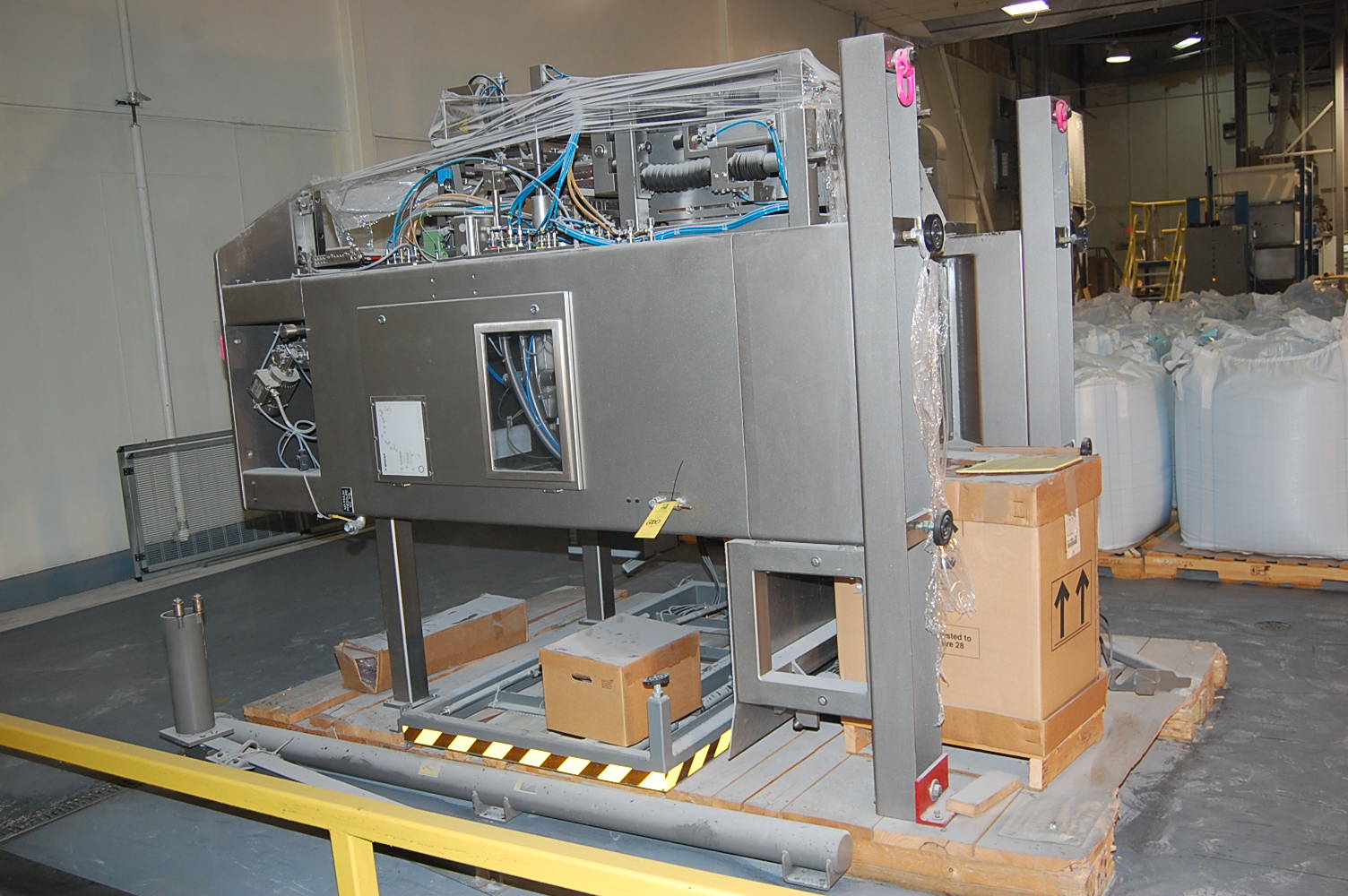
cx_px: 674
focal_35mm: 33
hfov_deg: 57.3
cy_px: 448
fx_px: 1235
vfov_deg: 39.9
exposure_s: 1/60
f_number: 4
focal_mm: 22
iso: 400
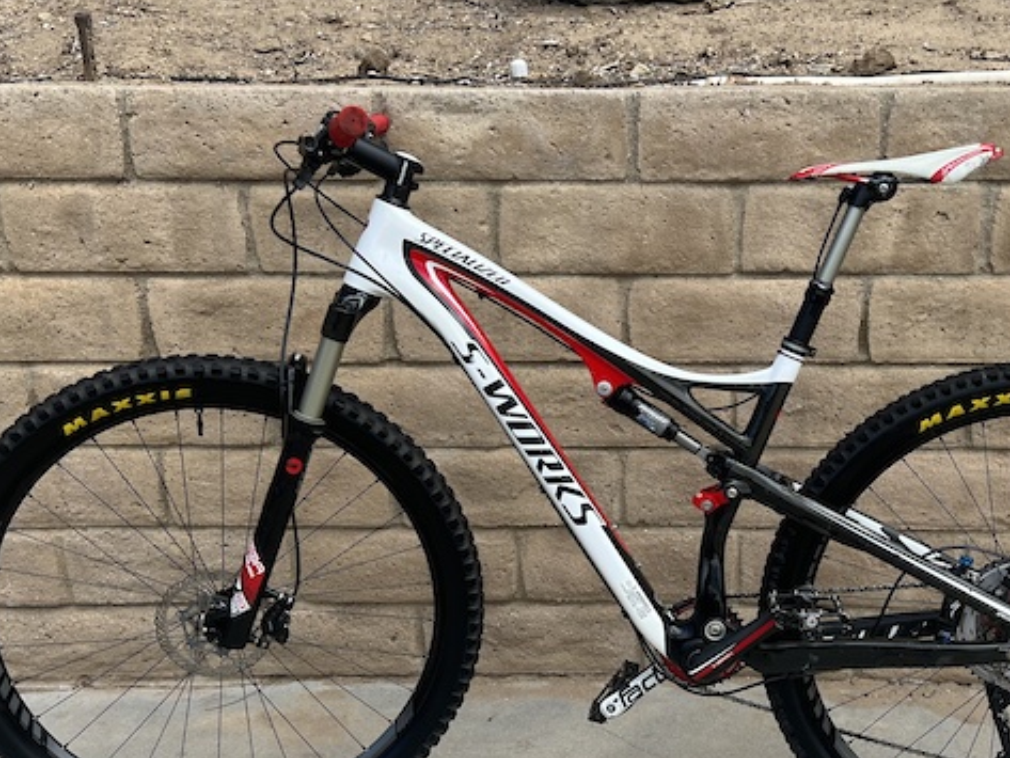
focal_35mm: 44
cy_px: 498
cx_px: 632
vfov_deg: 32.6
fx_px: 1284
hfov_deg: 42.6
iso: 50
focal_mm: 5.7
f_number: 1.5
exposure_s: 1/1724
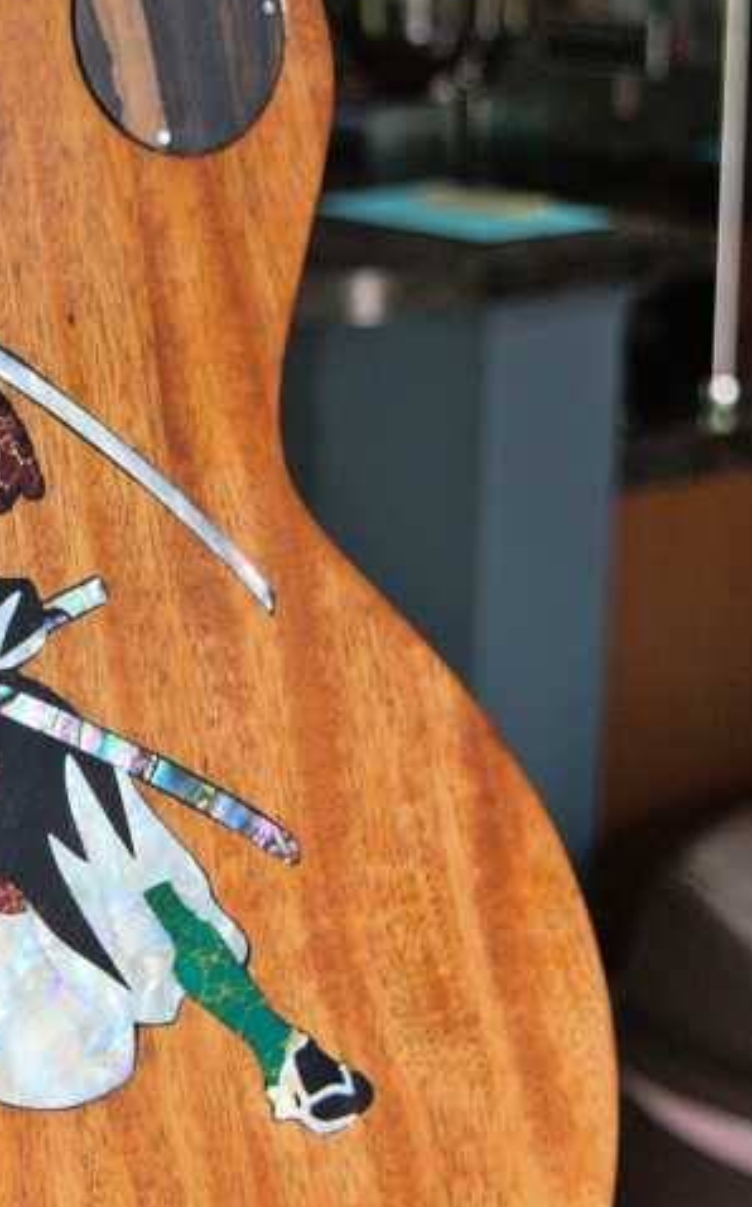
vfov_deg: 18.6
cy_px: 778
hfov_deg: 11.5
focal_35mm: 112
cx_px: -44
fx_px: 3681
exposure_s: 1/60
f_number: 4.5
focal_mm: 35
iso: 720
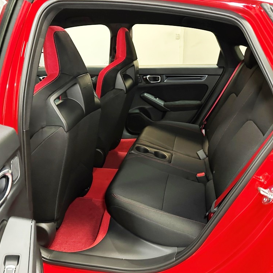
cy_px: 139
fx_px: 259
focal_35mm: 29
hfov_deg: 55.6
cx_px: 137
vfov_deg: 55.6
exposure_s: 1/30
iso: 1000
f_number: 1.78
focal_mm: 6.86
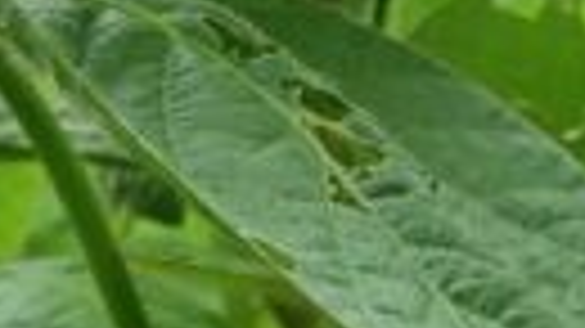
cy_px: 1137
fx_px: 3458
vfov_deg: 5.0
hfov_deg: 9.4
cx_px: 846
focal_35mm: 223
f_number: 3.5
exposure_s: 1/80
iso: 125
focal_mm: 8.8
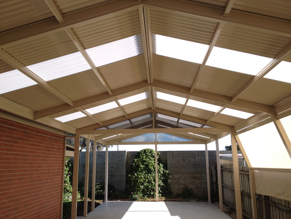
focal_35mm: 35
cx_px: 146
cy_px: 110
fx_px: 294
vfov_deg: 40.7
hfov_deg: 52.6
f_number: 2.4
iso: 80
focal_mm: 4.28
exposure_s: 1/935
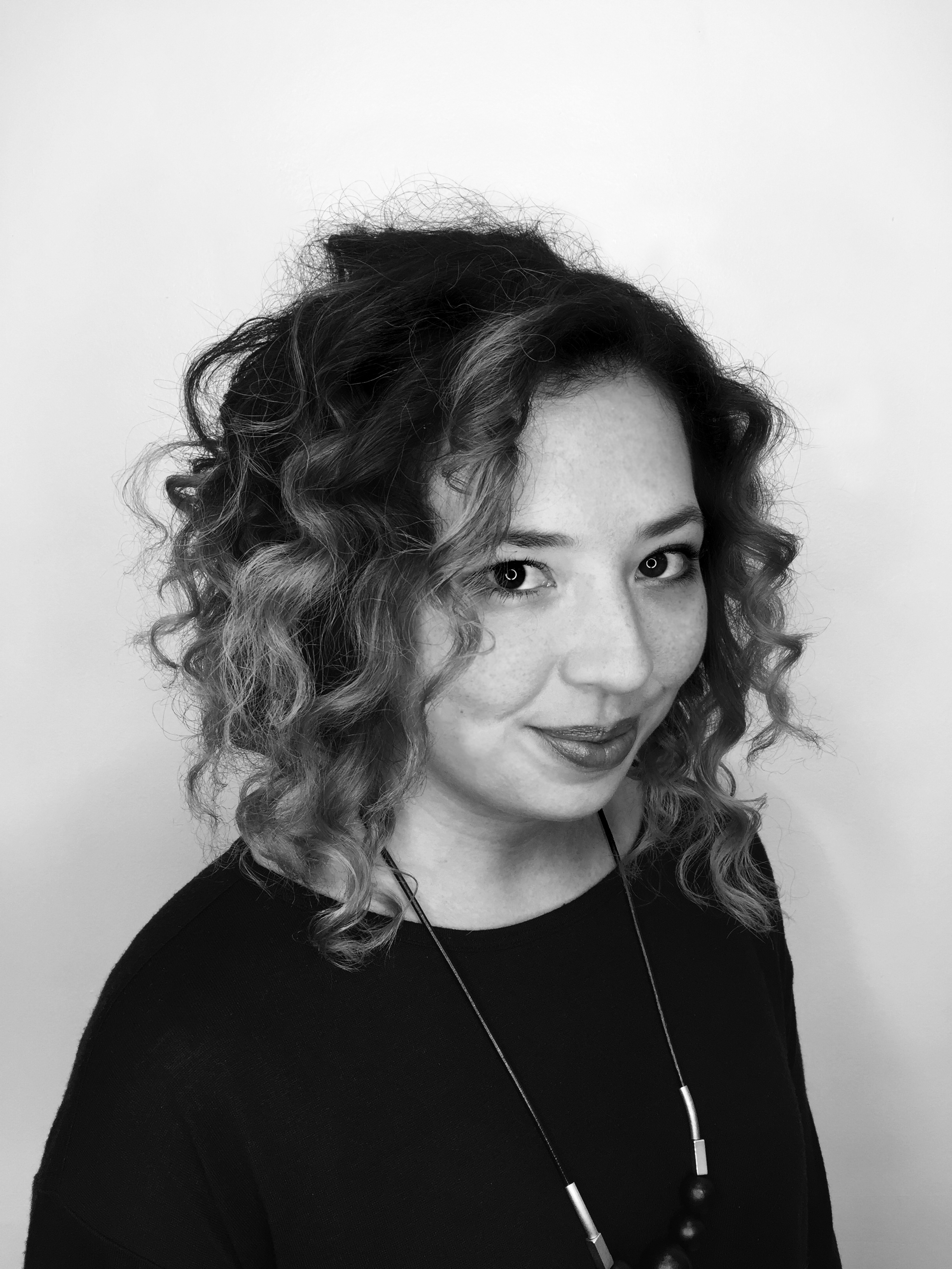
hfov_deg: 48.2
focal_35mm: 29
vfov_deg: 61.7
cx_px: 476
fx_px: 1063
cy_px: 634
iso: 50
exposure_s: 1/120
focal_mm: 4.15
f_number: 2.2
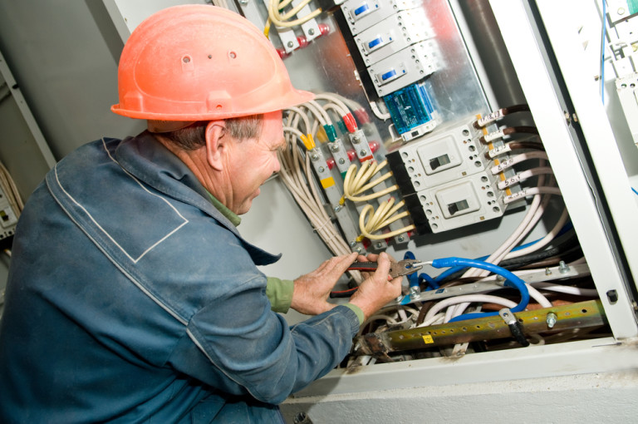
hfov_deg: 64.6
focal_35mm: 28
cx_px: 319
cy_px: 212
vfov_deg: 45.6
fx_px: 504
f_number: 4
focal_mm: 19
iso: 200
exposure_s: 1/80
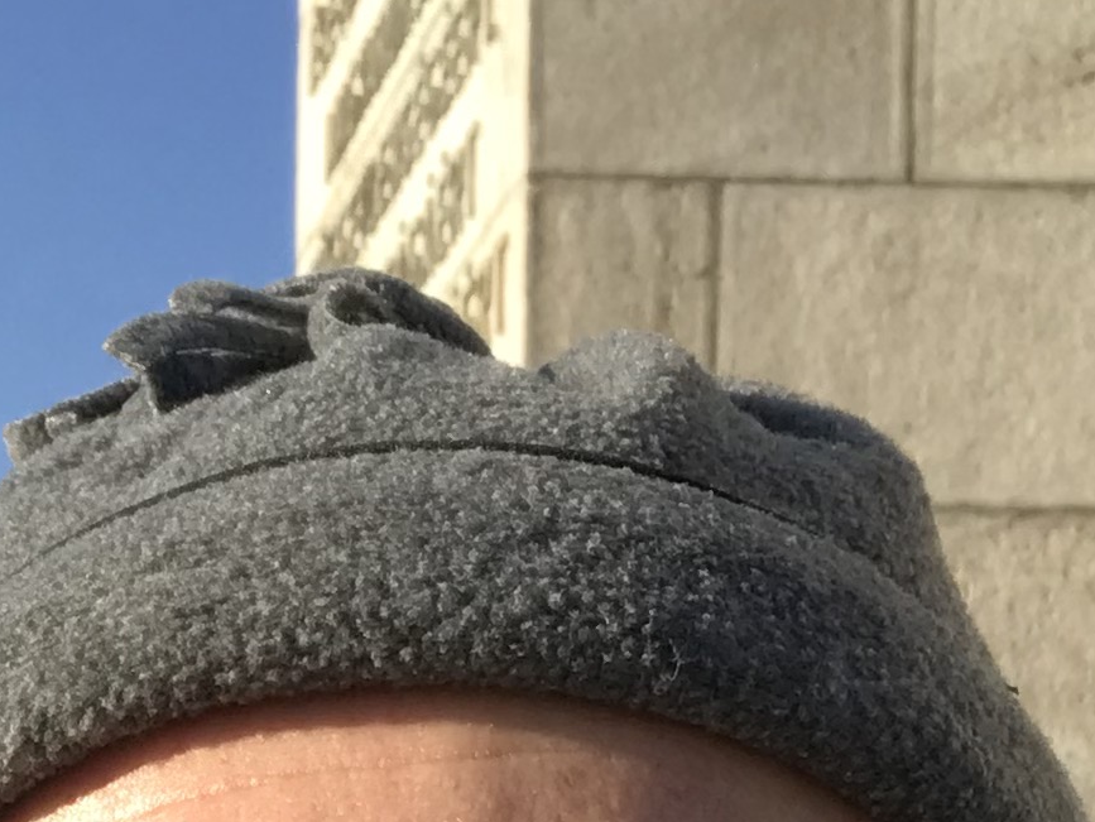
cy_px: 1261
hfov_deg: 17.1
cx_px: 215
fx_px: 3608
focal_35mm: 114
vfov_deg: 12.3
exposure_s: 1/924
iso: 25
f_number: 2.2
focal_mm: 2.87
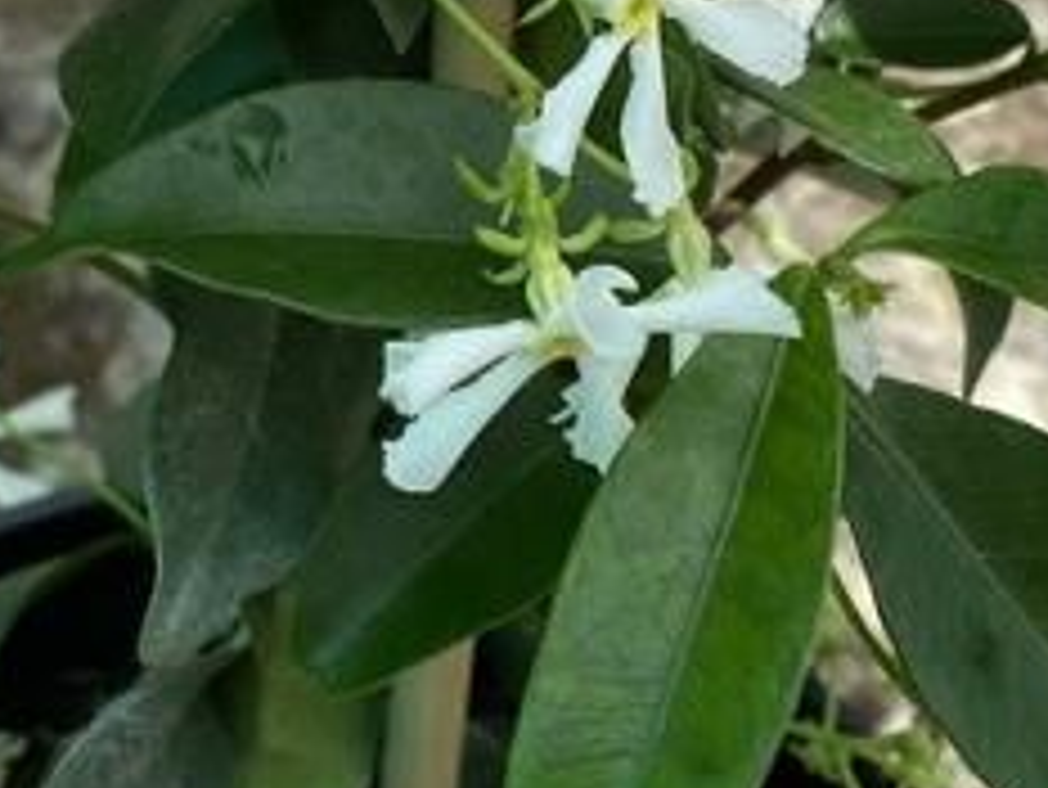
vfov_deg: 18.3
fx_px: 2363
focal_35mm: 78
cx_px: 441
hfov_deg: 25.0
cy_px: -61
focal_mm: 4.25
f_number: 1.8
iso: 32
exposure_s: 1/1429
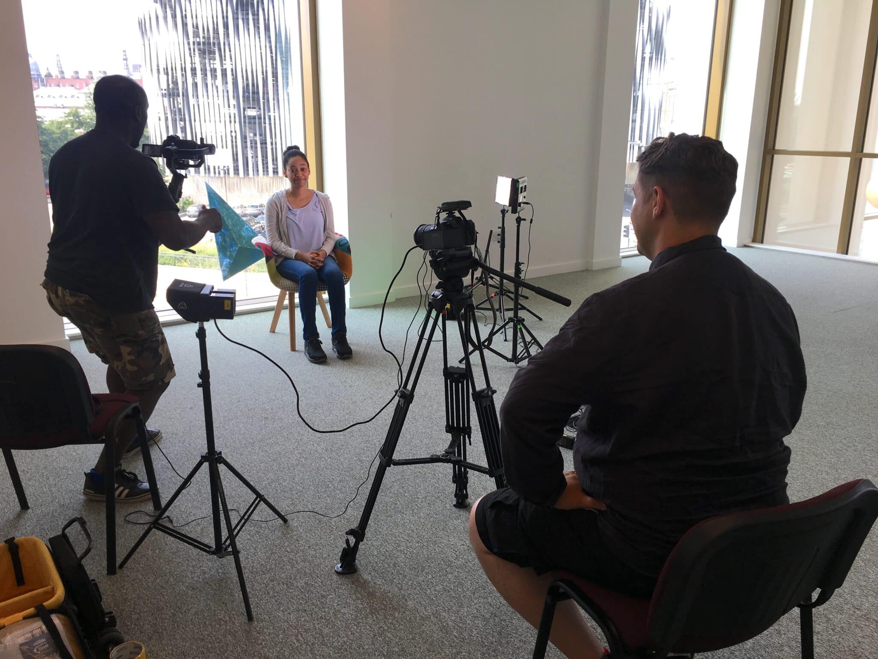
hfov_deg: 61.7
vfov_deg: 48.2
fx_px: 736
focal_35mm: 29
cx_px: 439
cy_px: 330
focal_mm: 4.15
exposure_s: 1/148
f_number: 2.2
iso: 25
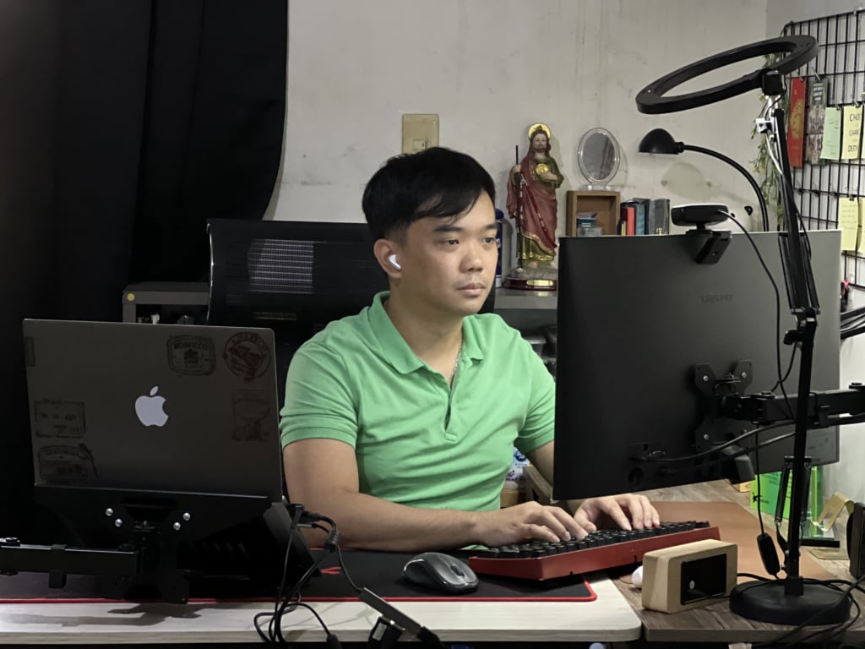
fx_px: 1924
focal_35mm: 77
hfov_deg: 25.3
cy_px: 324
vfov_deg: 19.1
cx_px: 432
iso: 1000
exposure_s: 1/15
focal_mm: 9
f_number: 2.8
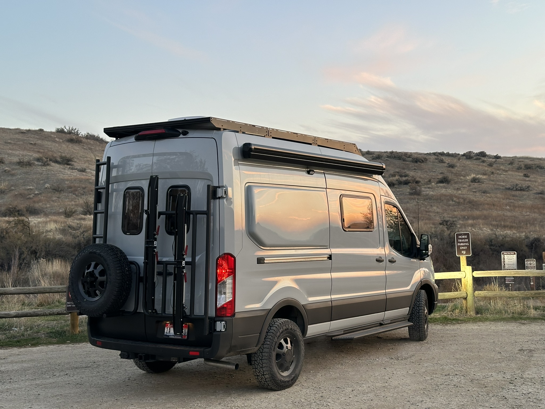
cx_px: 272
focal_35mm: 48
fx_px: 756
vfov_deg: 30.3
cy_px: 204
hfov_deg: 39.7
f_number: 1.78
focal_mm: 6.86
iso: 64
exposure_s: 1/121
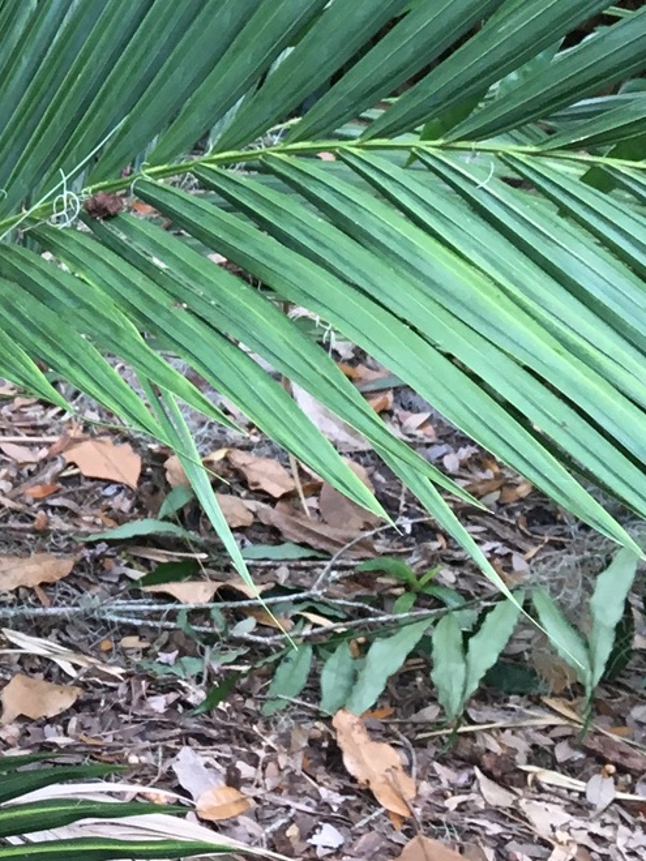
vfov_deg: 20.9
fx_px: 2239
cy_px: -39
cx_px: -286
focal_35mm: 90
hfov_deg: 15.3
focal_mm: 4.15
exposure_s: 1/30
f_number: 2.2
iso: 25
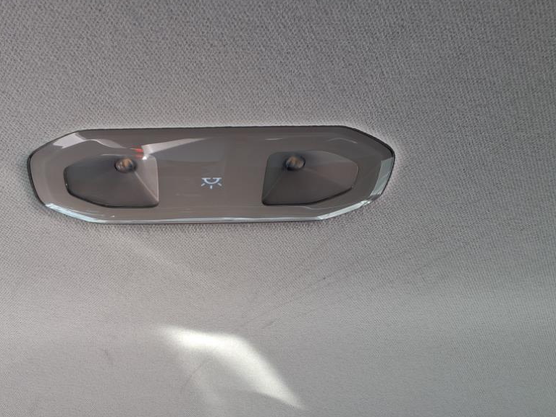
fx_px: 578
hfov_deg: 50.5
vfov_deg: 39.6
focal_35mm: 36
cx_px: 190
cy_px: 224
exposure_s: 1/60.2
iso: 40
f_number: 1.9
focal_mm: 3.58
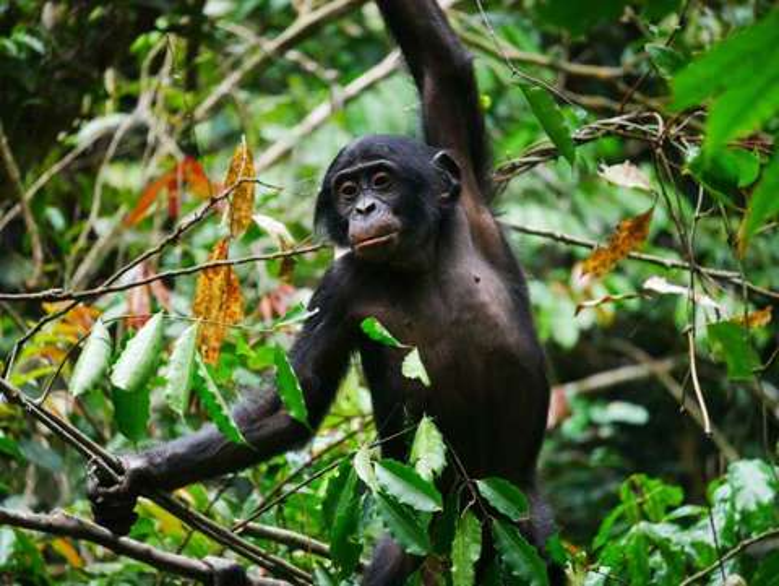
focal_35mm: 300
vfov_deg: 5.0
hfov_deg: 6.6
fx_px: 6758
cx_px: 390
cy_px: 293
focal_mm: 150
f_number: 5.6
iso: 2500
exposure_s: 1/320
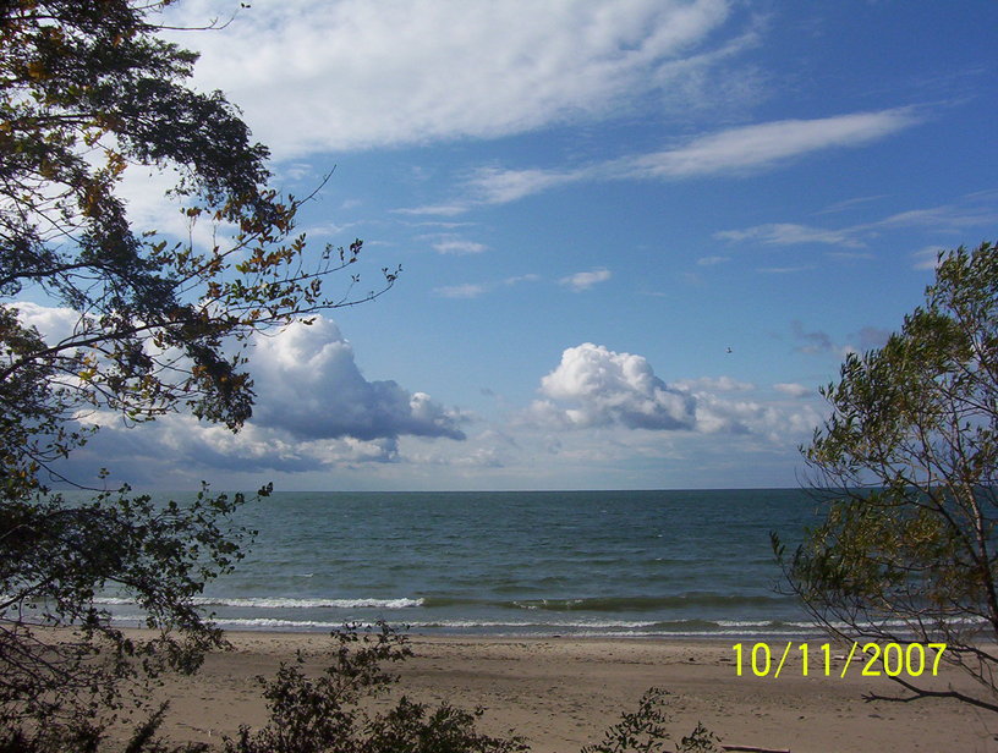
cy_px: 376
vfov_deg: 33.7
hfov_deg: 43.8
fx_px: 1243
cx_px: 499
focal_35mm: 43
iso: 100
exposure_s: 1/1701
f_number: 5.17
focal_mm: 5.77
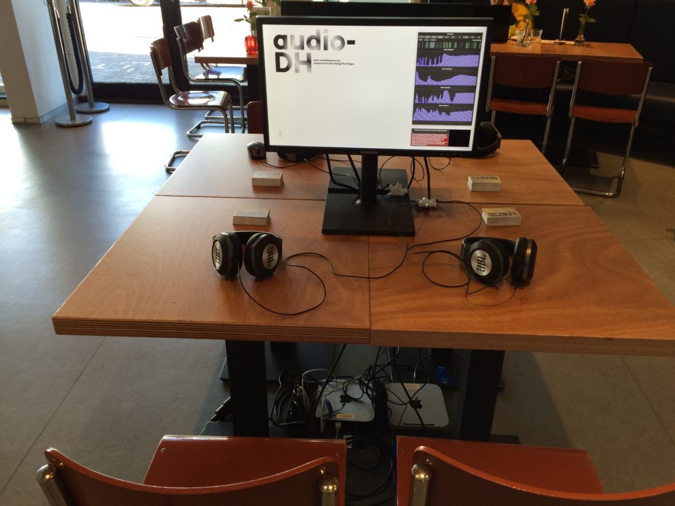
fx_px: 565
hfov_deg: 61.7
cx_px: 338
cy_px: 253
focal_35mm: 29
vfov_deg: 48.2
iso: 32
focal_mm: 4.15
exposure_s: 1/33
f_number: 2.2
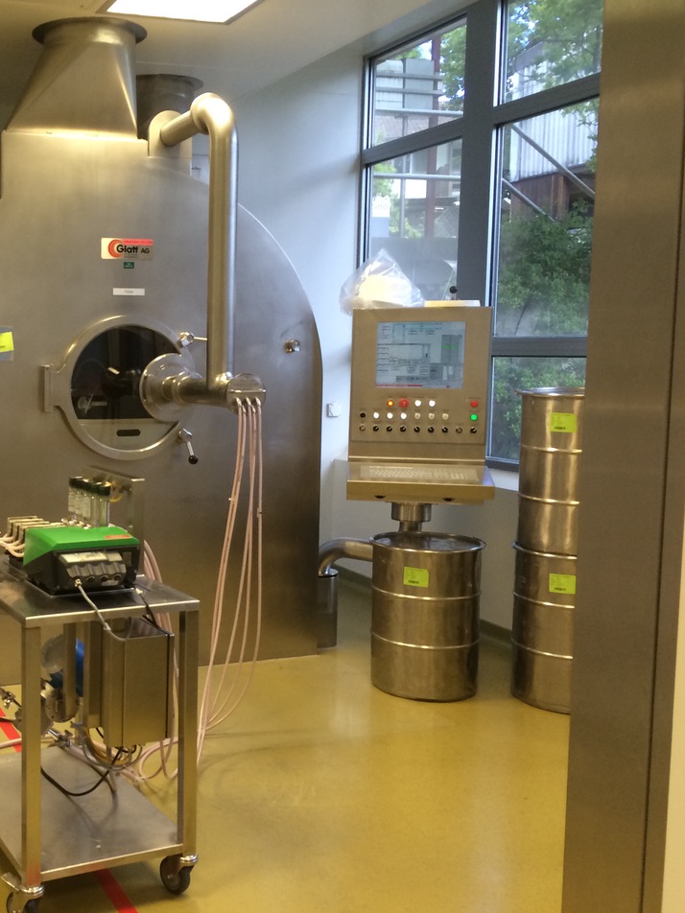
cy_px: 457
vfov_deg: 47.9
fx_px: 1029
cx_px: 84
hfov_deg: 35.0
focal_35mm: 39
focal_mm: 4.15
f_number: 2.2
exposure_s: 1/33
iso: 50
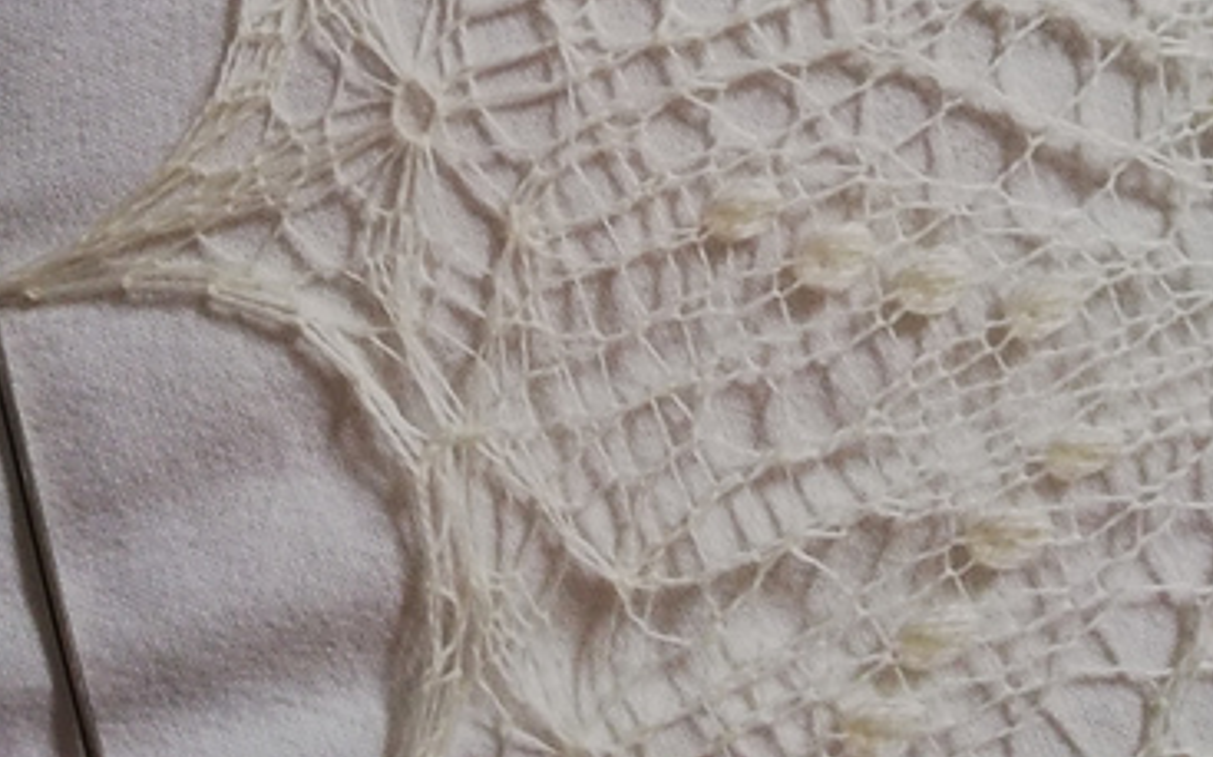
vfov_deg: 31.2
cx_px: 597
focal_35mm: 39
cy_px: 73
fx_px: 1289
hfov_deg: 50.4
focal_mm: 3.81
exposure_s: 1/24
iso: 400
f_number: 2.2
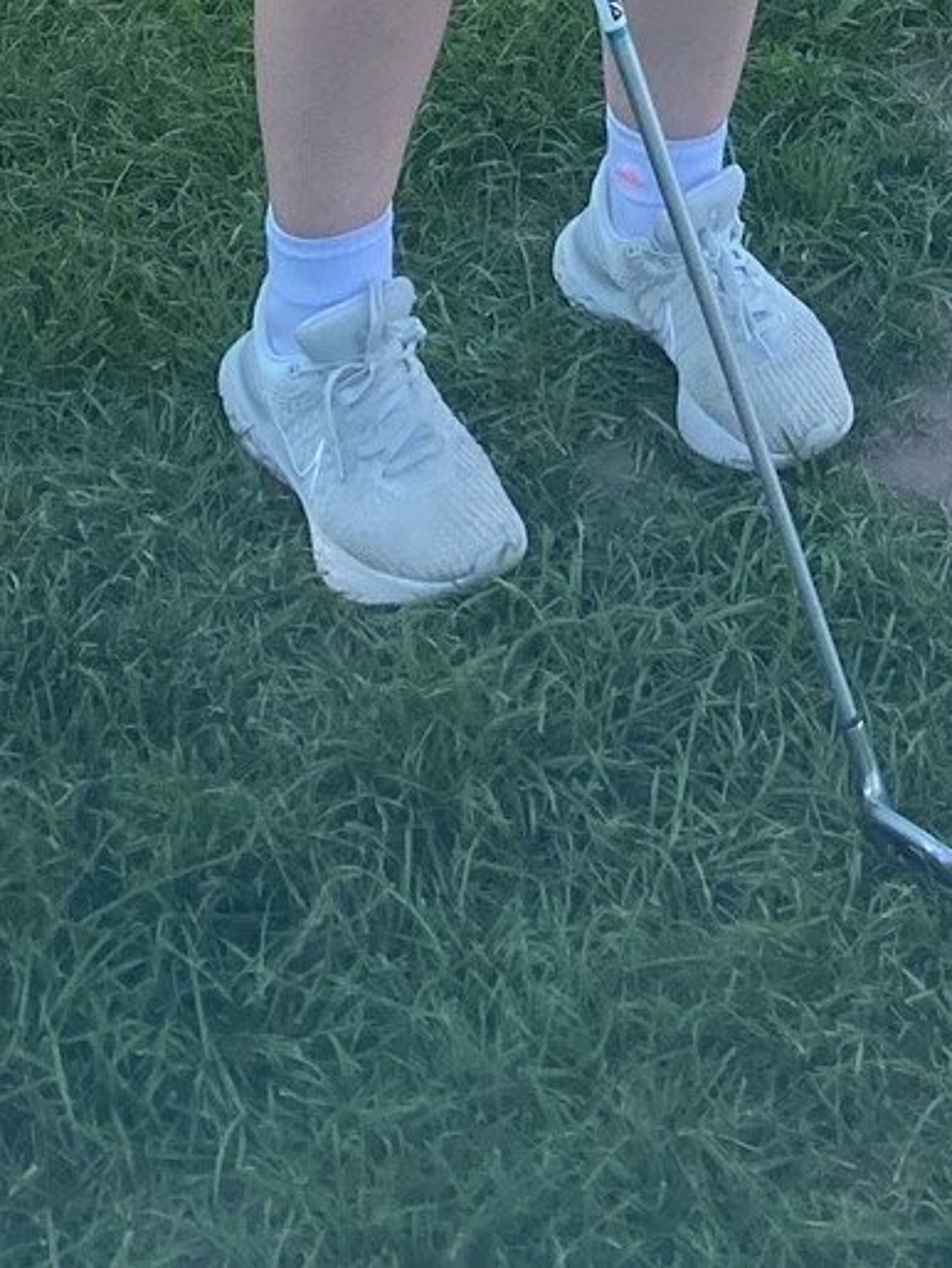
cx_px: 846
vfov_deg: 19.4
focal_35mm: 84
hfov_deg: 17.3
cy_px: -780
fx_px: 3078
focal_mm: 4.25
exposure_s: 1/1898
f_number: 1.8
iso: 32
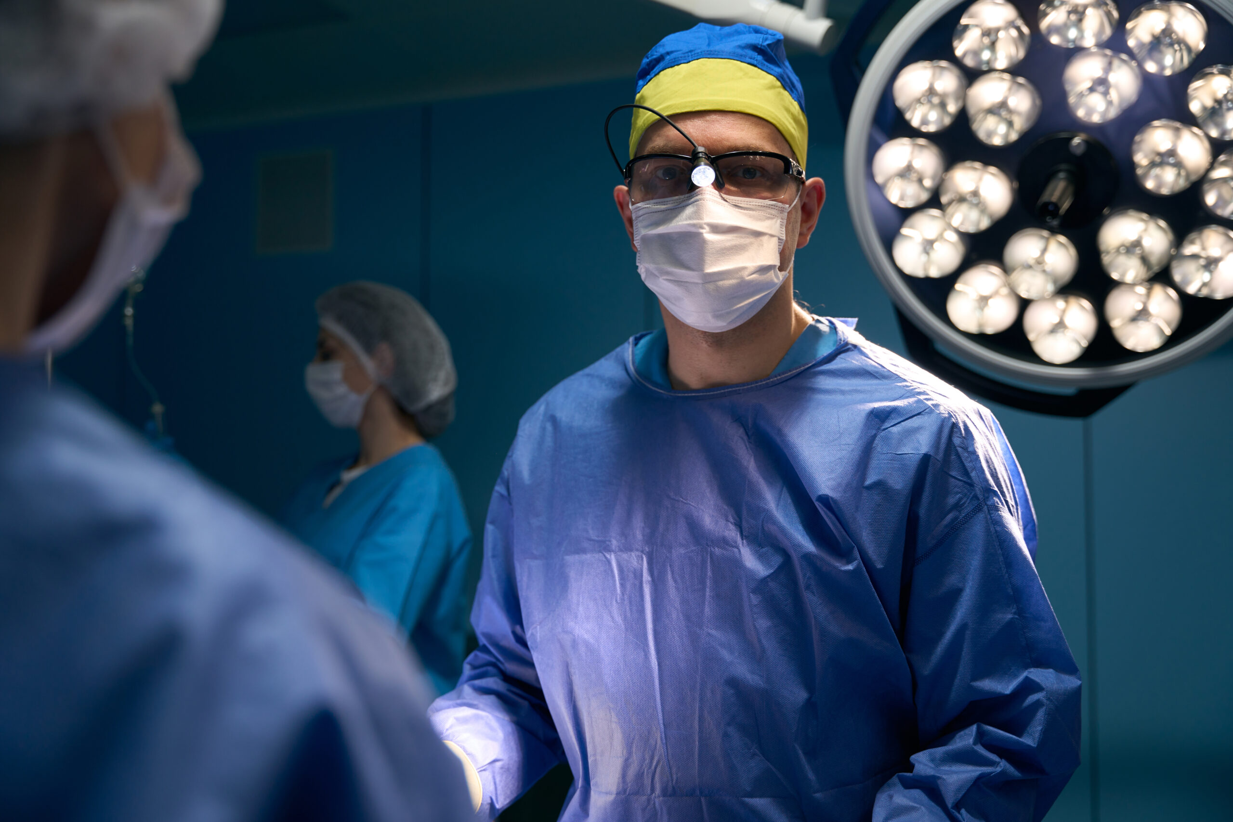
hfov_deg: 48.5
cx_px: 616
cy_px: 411
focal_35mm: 40
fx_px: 1370
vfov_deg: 33.4
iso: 320
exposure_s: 1/250
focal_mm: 40
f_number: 2.8
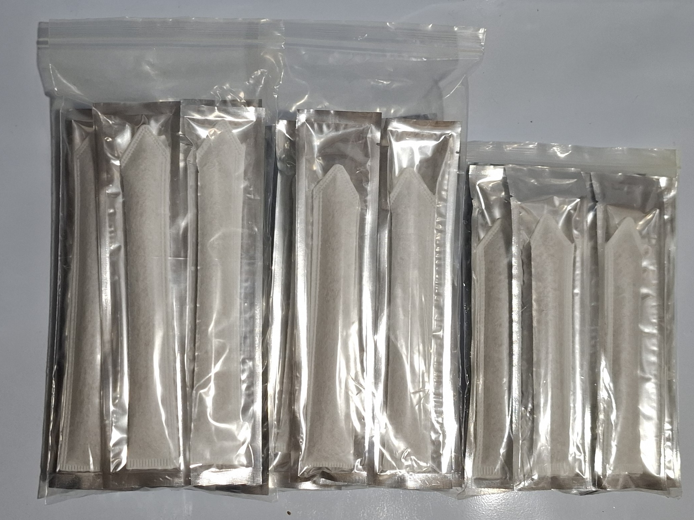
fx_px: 461
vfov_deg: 58.9
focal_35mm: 23
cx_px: 347
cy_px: 260
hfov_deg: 73.9
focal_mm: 5.54
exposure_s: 1/30
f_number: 1.8
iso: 250
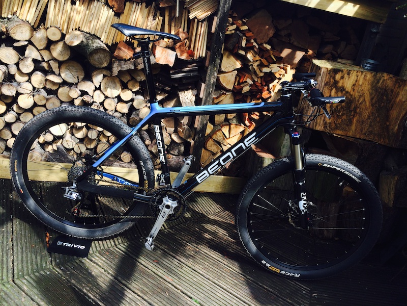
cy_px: 153
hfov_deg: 60.0
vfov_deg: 46.8
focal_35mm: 30
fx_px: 353
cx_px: 204
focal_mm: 4.12
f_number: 2.2
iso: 32
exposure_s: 1/466
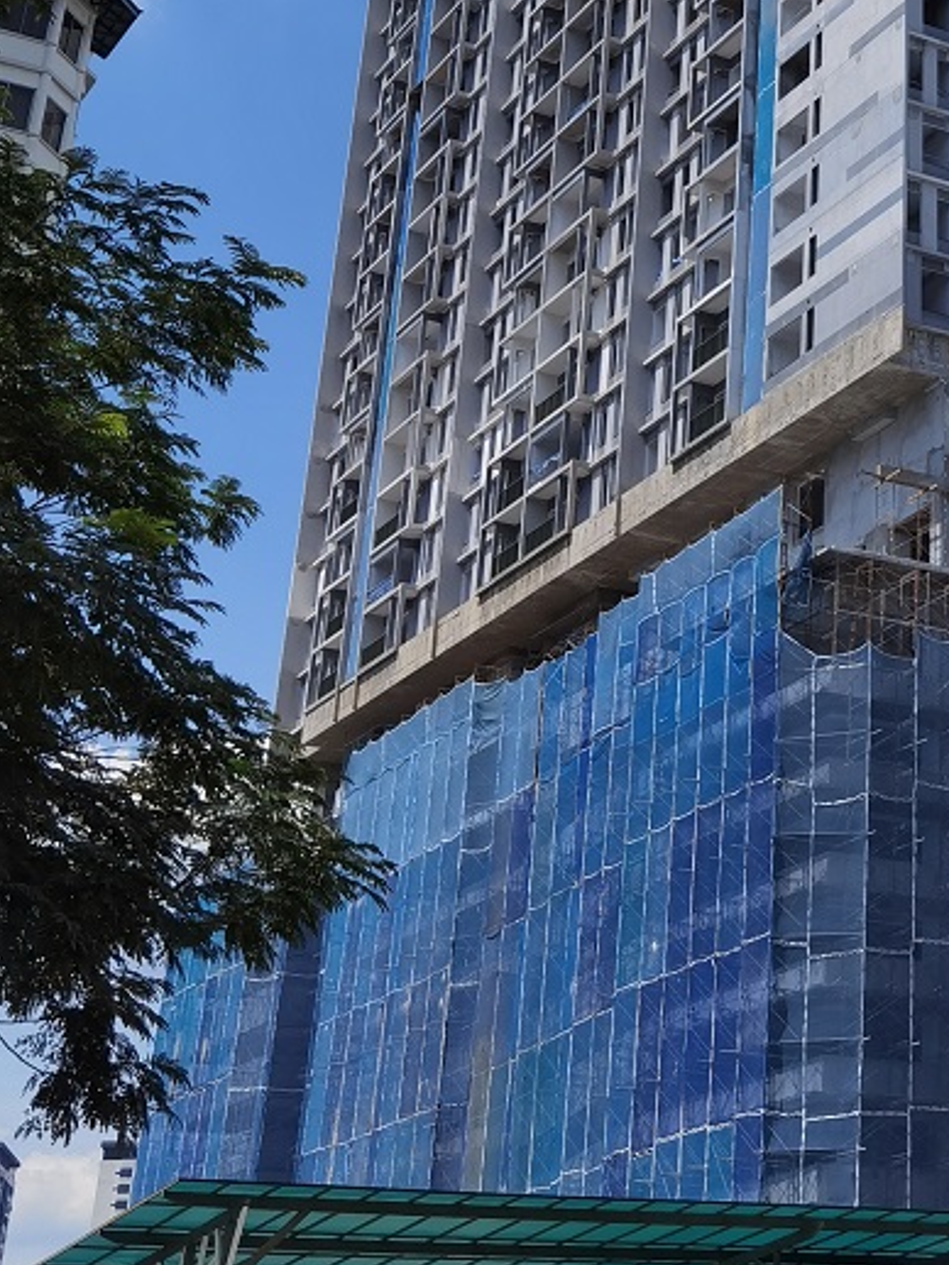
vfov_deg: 27.1
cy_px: 116
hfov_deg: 20.1
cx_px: 1113
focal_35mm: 69
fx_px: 2521
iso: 50
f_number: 1.9
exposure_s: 1/8197
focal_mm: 6.71
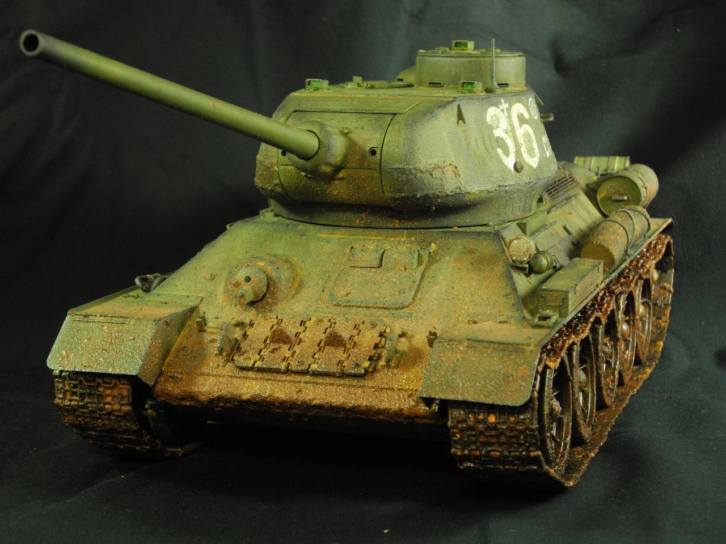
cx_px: 363
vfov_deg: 19.4
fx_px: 1594
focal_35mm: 76
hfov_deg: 25.7
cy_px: 272
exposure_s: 1/13
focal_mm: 16.3
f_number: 4
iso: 400
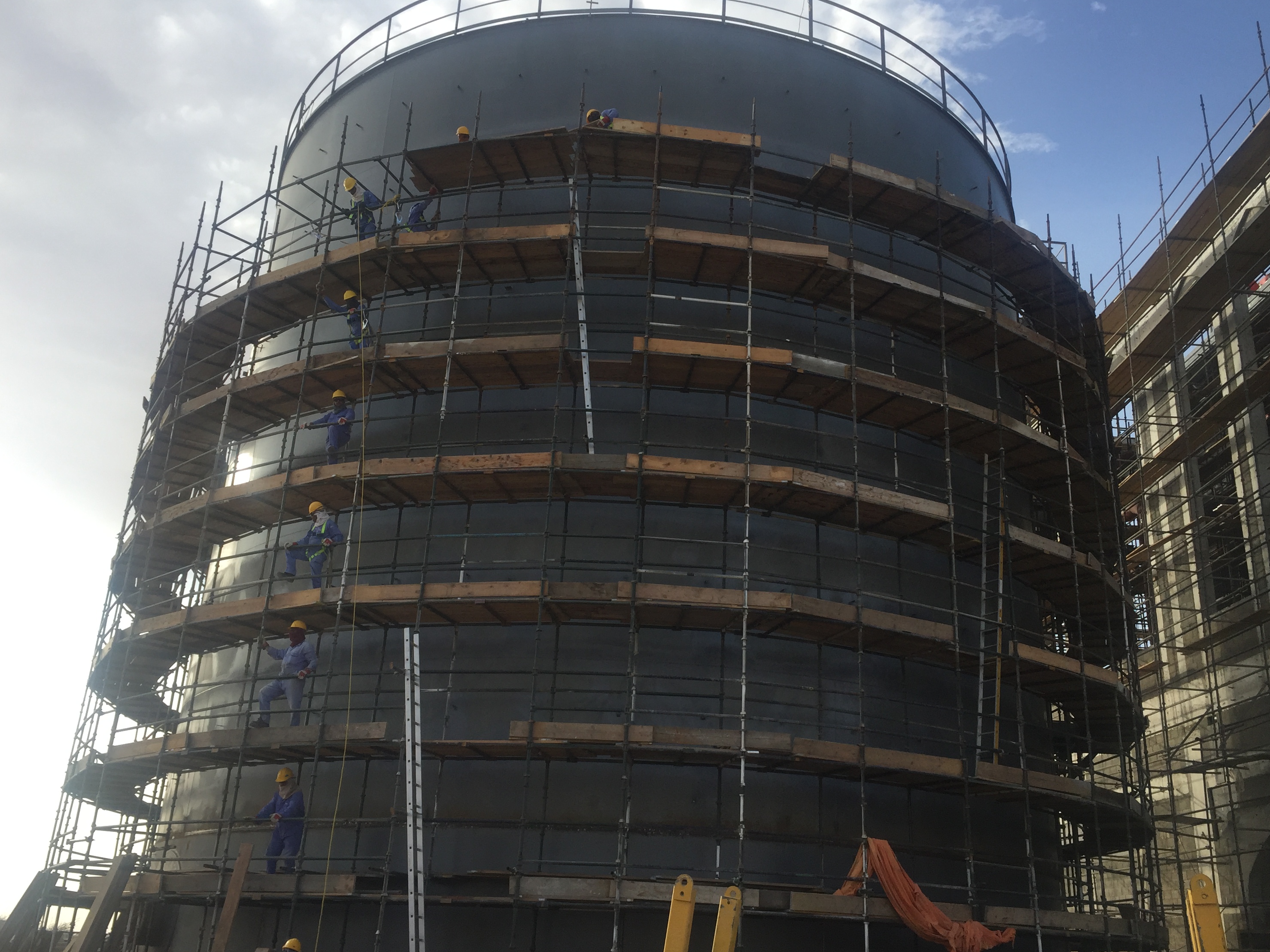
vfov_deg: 44.2
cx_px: 666
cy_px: 490
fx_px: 1174
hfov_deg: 56.8
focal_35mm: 32
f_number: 2.2
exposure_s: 1/942
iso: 32
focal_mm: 4.15
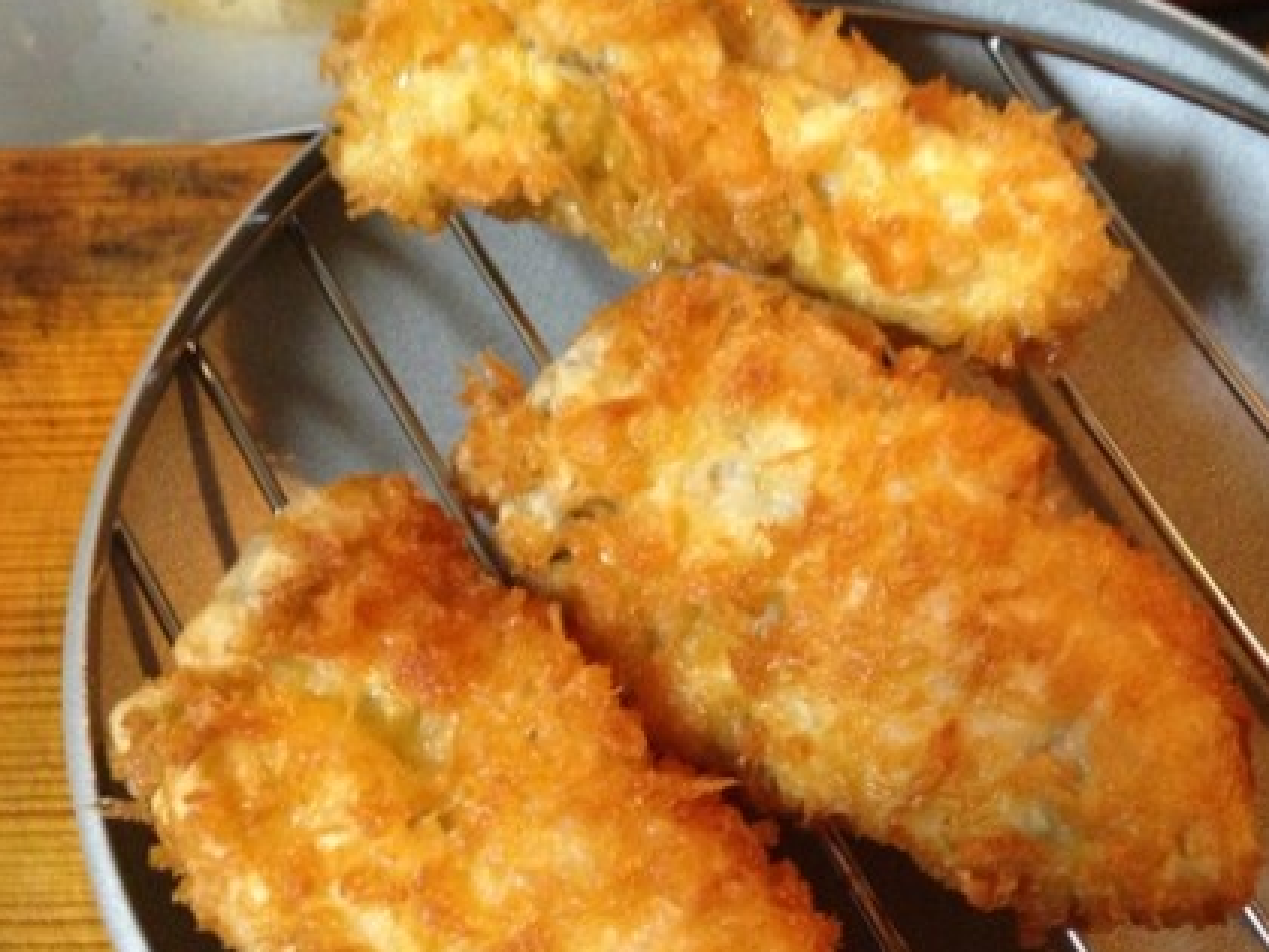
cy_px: 568
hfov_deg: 38.3
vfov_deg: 29.6
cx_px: 876
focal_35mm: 49
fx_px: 1796
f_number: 2.4
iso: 400
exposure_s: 1/20
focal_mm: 4.13
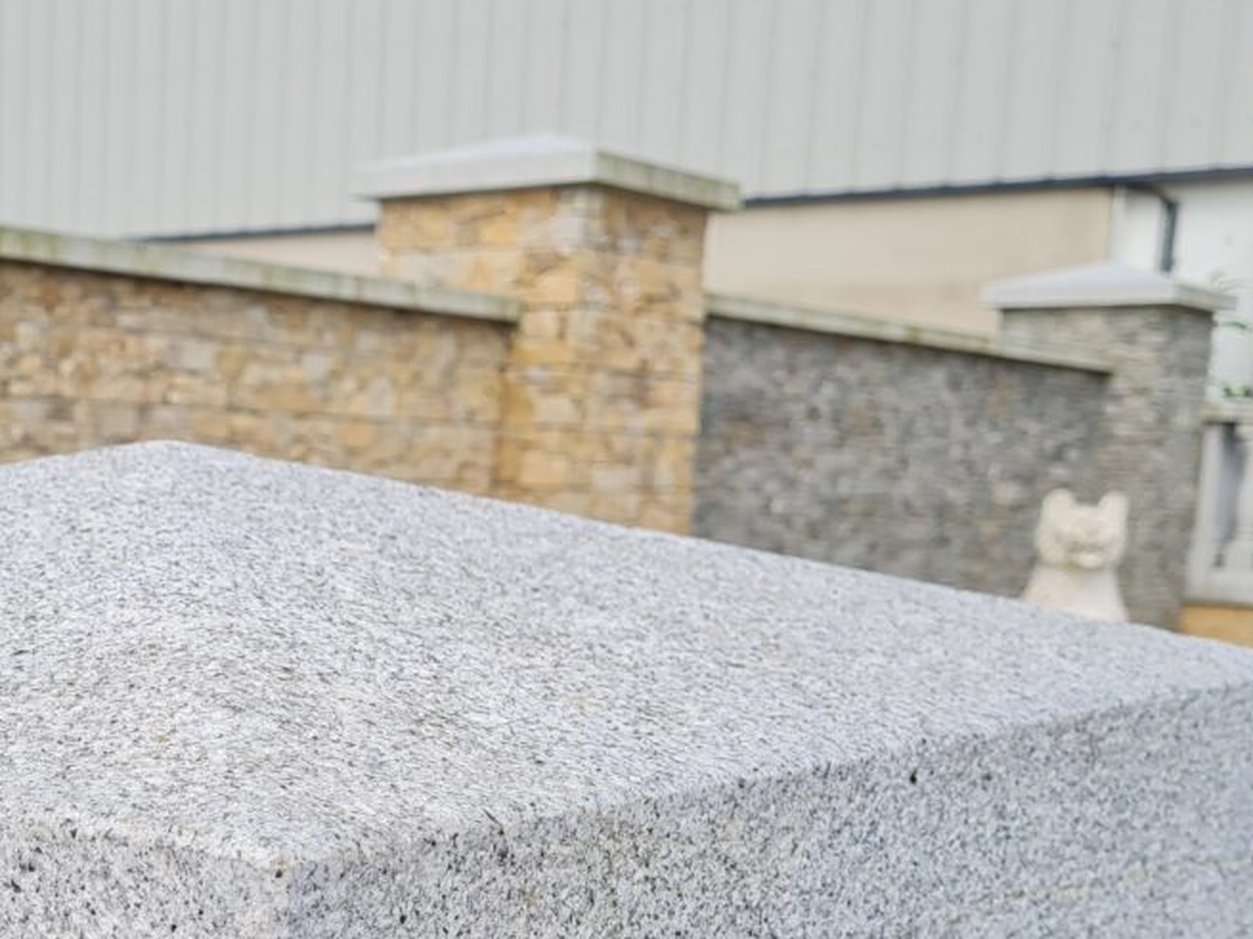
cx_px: 180
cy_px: 817
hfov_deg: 30.6
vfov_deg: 23.5
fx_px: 2208
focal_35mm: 61
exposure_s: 1/1468
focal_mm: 5.4
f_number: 1.8
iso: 50
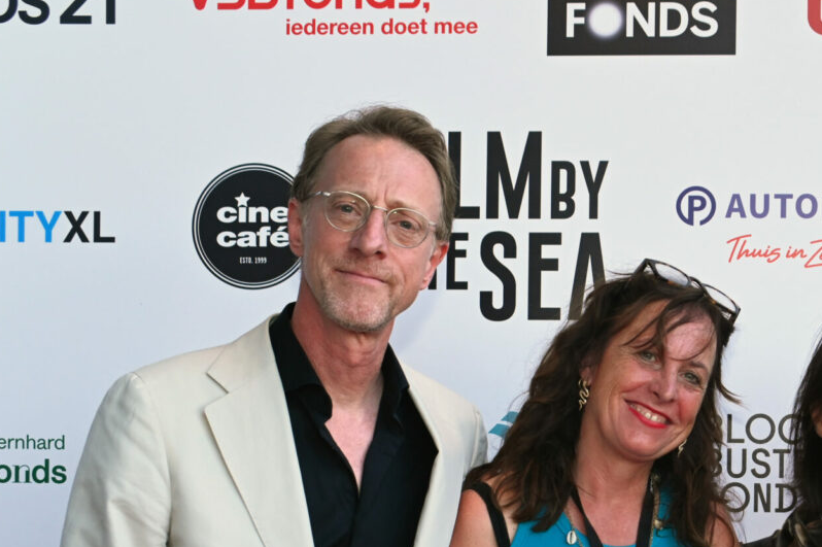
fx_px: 1757
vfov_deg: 17.5
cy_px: 470
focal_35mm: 77
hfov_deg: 25.6
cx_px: 719
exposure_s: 1/200
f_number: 7.1
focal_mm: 40
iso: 800
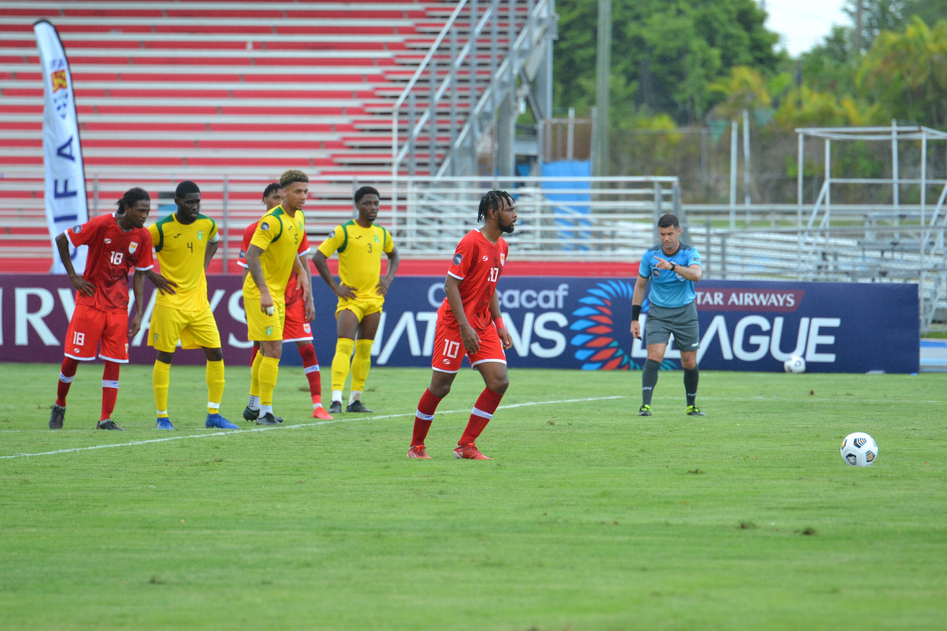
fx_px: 7497
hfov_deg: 7.2
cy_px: 316
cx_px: 474
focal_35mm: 285
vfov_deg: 4.8
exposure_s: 1/640
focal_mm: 190
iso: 400
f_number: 3.2
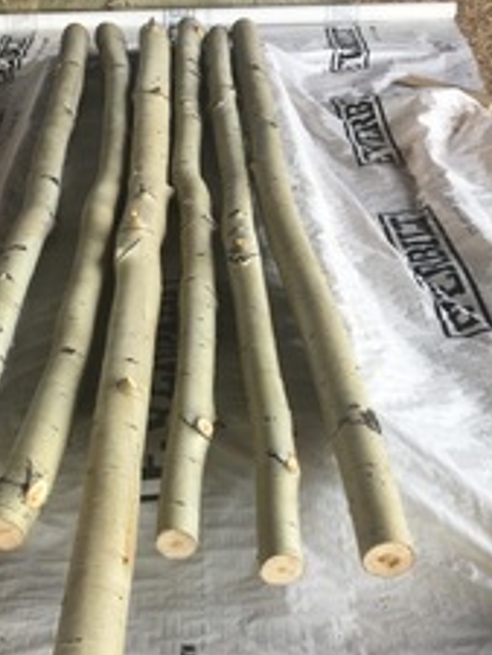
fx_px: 909
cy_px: 409
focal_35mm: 48
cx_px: 146
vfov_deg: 39.4
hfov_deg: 30.0
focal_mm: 4.15
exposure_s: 1/120
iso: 32
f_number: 2.2
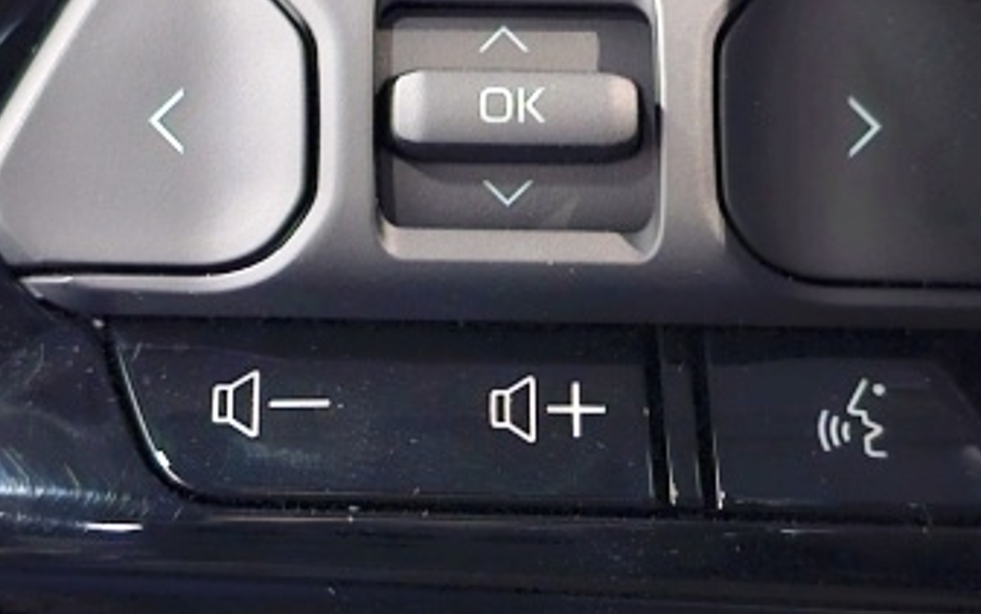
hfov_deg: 27.8
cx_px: 539
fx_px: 1979
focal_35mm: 74
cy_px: 218
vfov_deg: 17.6
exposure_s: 1/15
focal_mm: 6.3
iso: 1000
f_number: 1.7
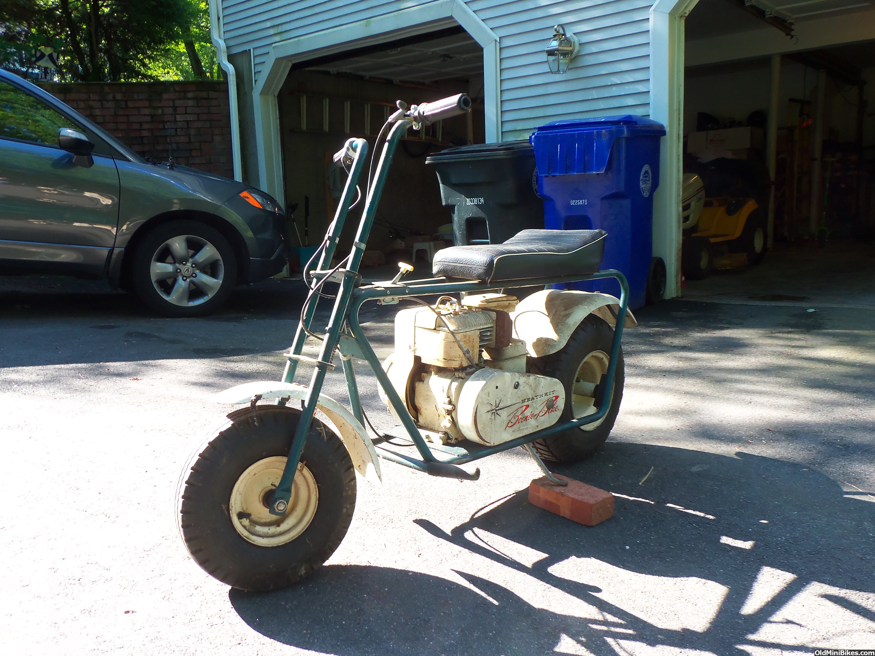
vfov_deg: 49.7
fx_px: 708
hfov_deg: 63.4
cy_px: 328
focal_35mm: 28
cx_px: 438
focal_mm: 5.1
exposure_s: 1/60
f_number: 3.3
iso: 64
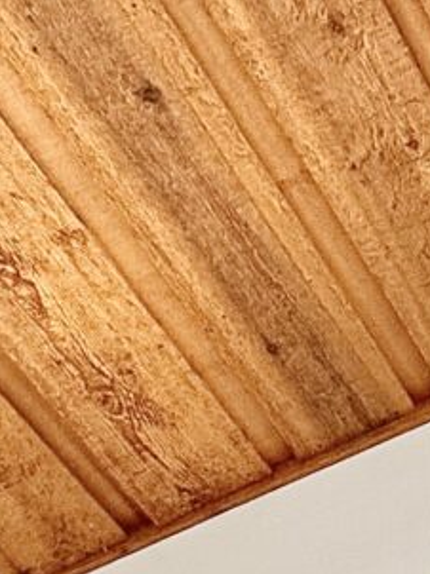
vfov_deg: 9.1
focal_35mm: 163
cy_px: 1853
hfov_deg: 7.7
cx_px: 1365
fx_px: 2704
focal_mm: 6.86
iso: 200
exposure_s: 1/121
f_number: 1.78
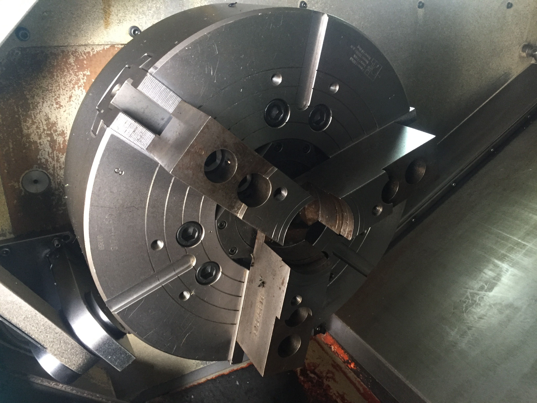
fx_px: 450
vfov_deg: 48.2
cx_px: 268
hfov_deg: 61.7
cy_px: 202
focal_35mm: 29
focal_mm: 4.15
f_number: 2.2
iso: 250
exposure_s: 1/20
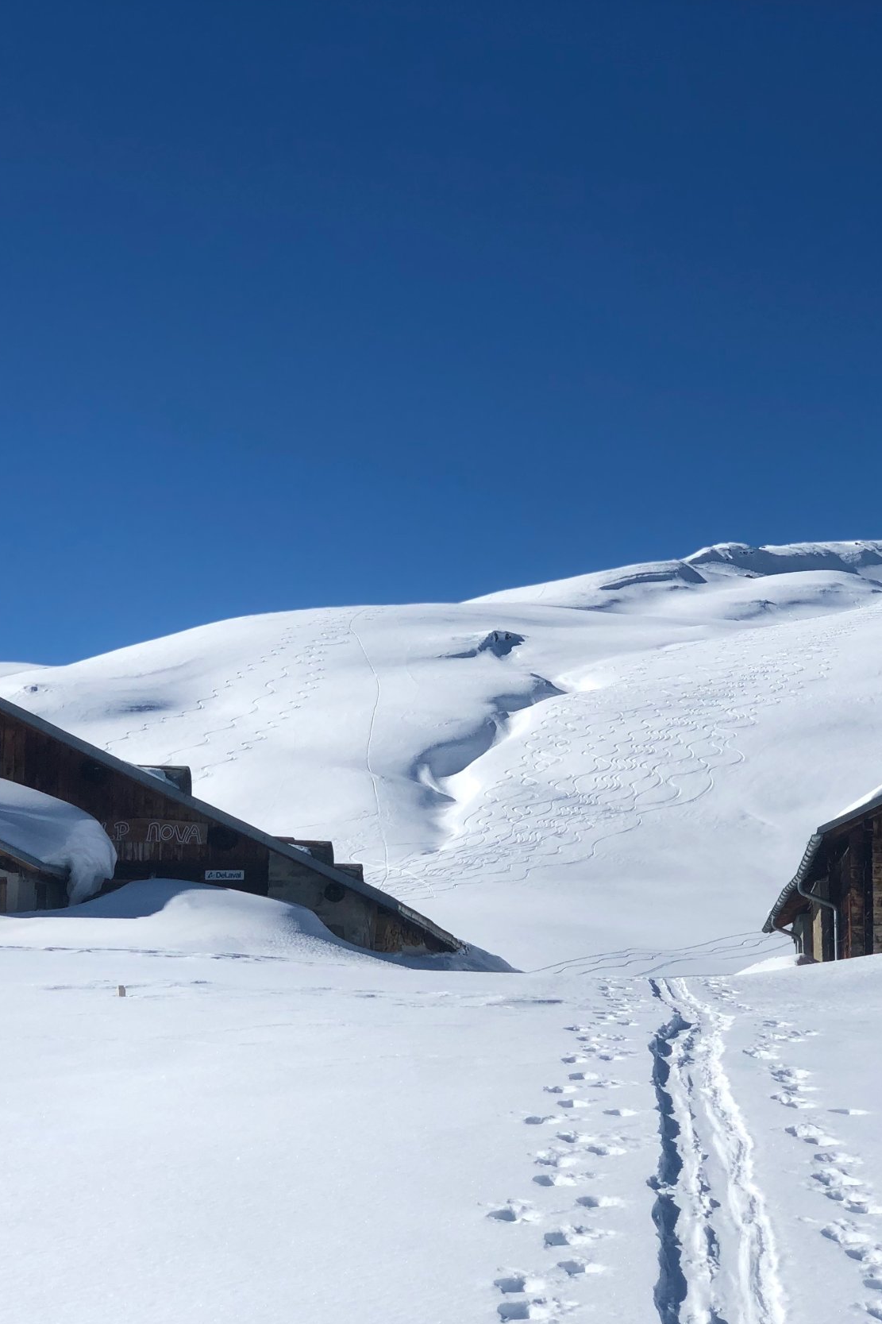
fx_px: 2683
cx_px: 449
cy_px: 663
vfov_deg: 27.7
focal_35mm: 73
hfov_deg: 18.7
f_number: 2.4
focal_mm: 6
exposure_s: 1/3003
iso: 16
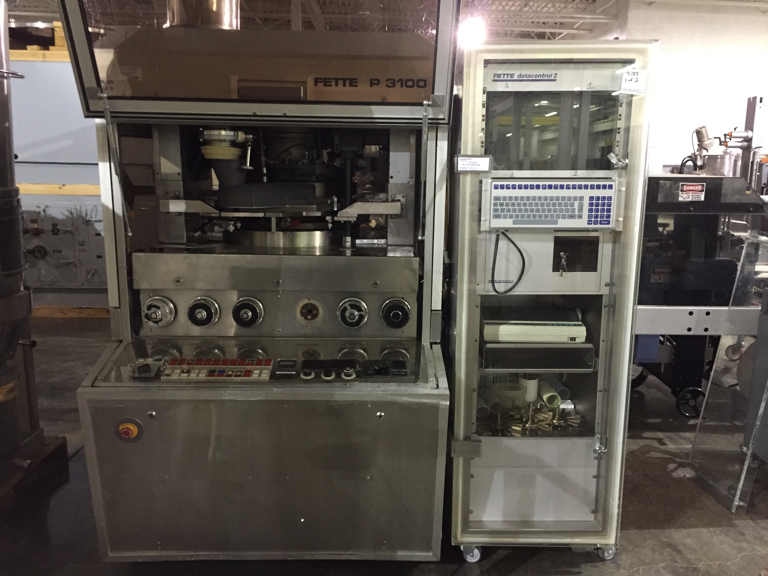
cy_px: 288
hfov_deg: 61.7
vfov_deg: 48.2
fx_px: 643
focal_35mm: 29
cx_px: 384
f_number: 2.2
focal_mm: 4.15
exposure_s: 1/15
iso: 320
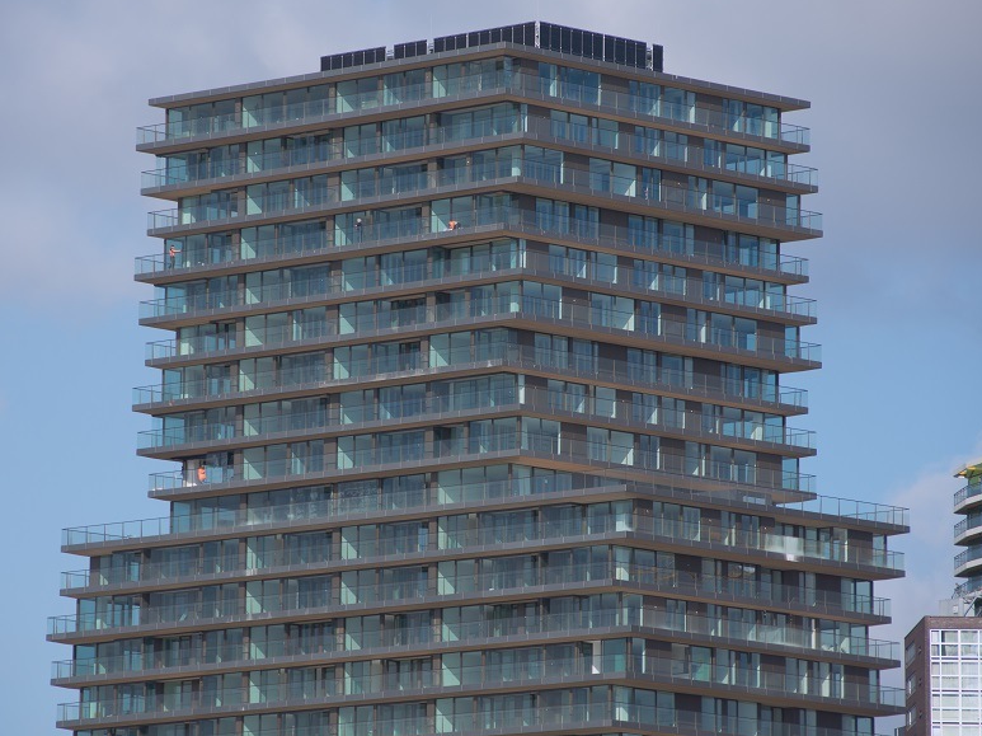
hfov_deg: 7.9
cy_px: 375
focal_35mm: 252
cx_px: 470
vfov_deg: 5.9
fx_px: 7146
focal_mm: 150
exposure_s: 1/500
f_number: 6.3
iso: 125
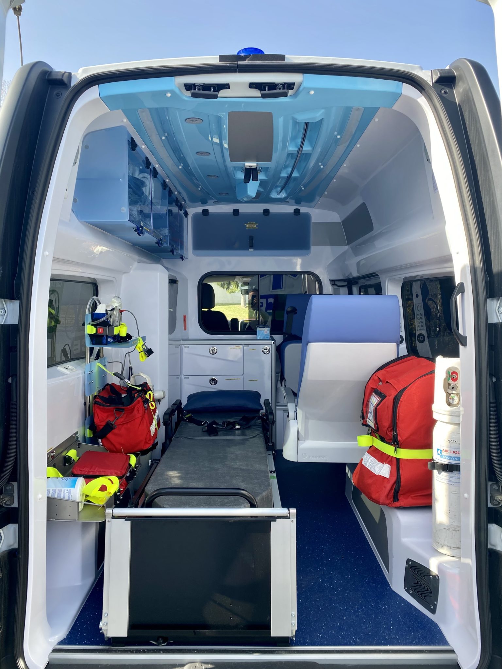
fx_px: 503
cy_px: 334
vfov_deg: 67.3
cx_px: 251
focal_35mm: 26
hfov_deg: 53.1
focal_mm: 4.25
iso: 32
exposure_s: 1/411
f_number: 1.8
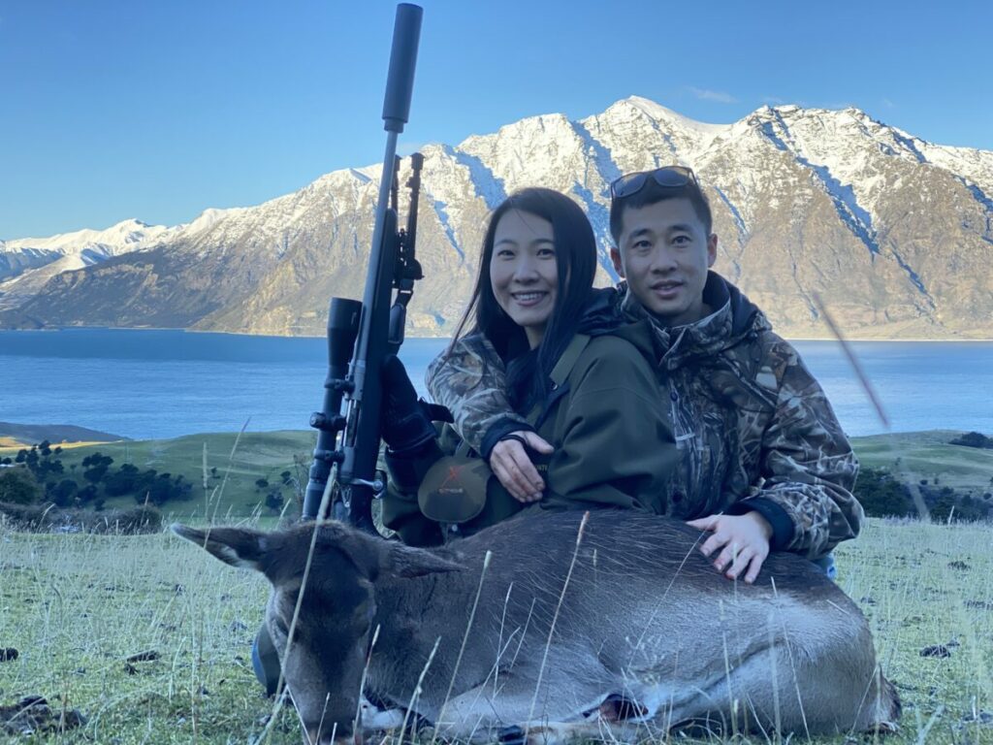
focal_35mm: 52
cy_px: 372
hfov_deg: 36.8
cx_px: 496
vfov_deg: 28.0
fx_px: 1492
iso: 20
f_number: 2
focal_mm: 6
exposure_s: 1/294
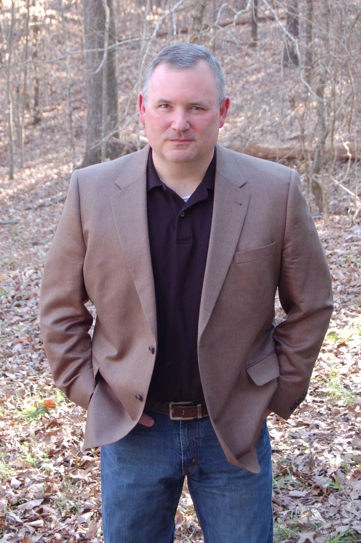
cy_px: 272
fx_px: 1243
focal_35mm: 82
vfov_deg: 24.6
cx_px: 180
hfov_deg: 16.5
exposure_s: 1/60
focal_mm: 55
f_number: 5.6
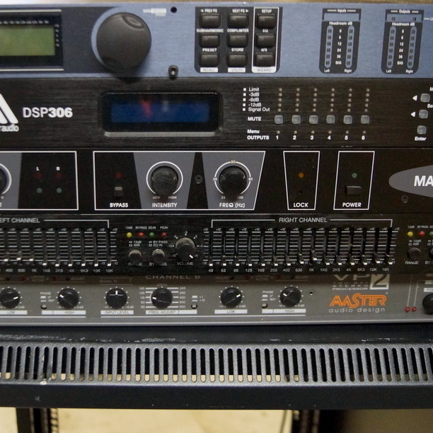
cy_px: 156
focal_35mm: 65
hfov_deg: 26.4
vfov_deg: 26.4
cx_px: 166
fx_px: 920
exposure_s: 1/50
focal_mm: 26
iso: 1600
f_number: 4.5
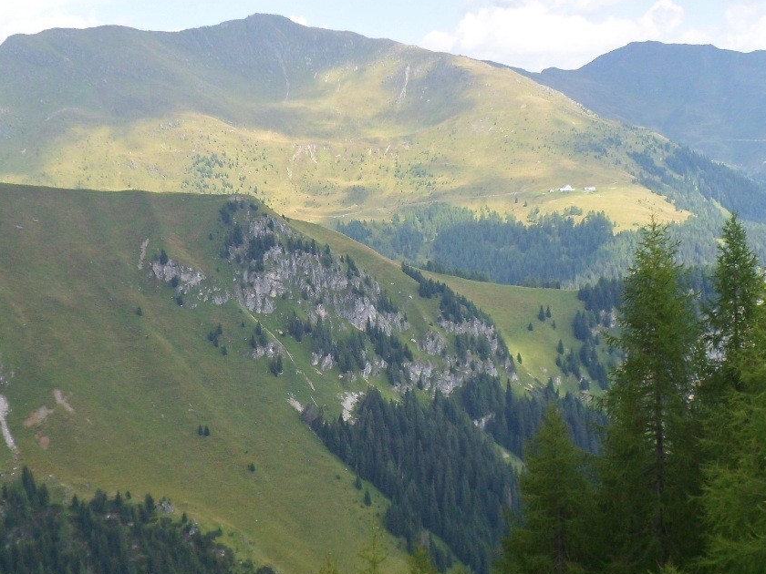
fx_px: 1372
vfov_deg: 23.6
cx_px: 318
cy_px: 234
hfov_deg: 31.1
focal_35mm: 62
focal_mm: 5.7
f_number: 3.7
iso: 80
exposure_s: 1/250
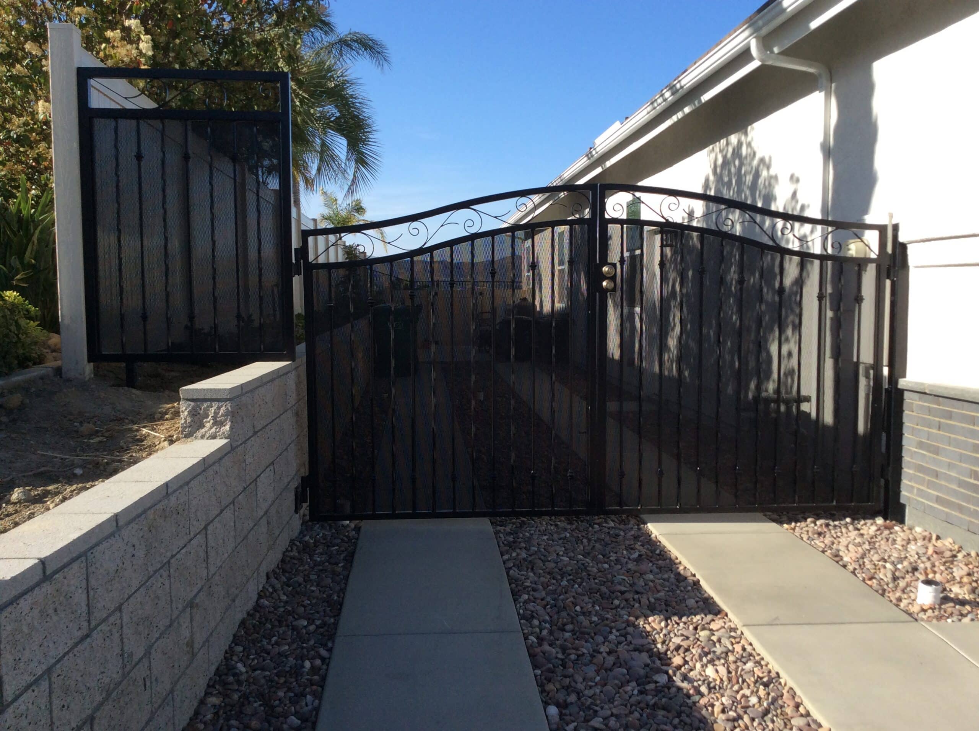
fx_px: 904
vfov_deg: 44.1
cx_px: 490
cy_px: 366
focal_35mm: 32
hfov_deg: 56.9
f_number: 2.4
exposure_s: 1/937
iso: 32
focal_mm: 3.3
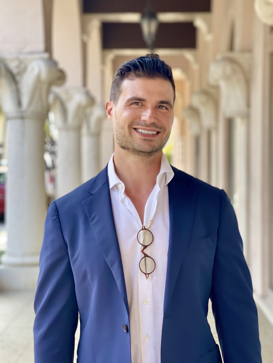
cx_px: 136
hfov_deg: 22.9
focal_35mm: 64
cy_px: 182
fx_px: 673
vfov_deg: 30.3
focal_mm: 7.5
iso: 100
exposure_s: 1/121
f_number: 2.2
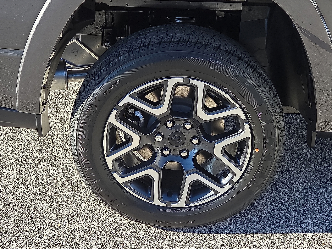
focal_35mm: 50
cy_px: 124
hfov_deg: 38.2
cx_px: 166
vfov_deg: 29.1
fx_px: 480
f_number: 1.8
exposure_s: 1/294
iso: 25
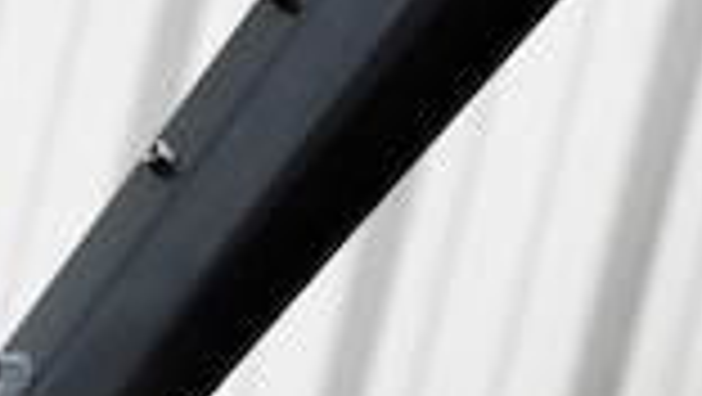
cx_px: 90
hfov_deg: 3.0
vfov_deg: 1.7
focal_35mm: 724
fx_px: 13486
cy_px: -360
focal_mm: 90
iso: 200
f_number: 7.1
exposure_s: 1/250
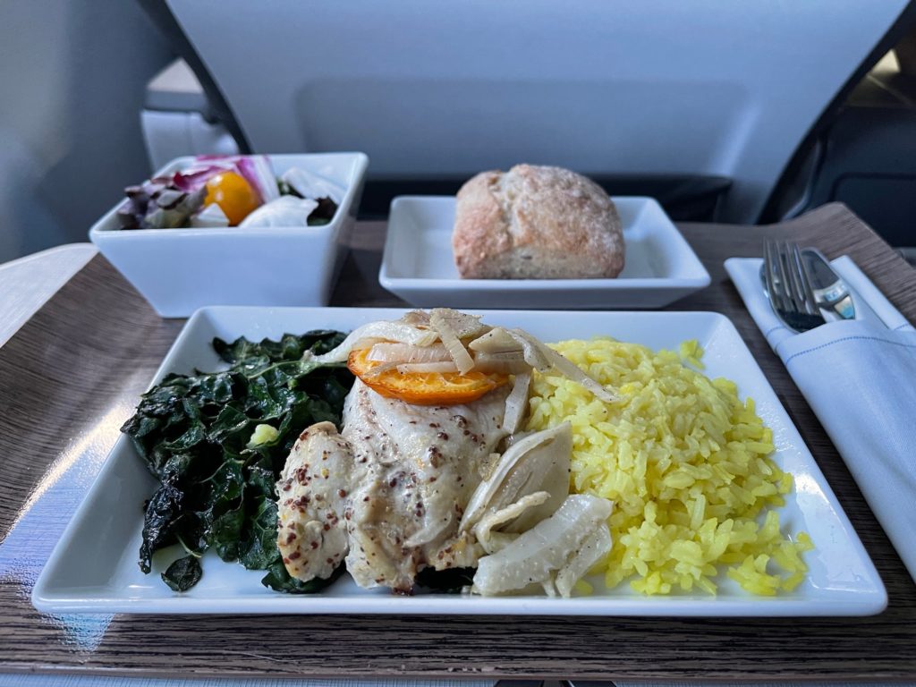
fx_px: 688
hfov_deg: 67.3
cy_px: 344
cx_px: 458
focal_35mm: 26
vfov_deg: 53.1
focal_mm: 5.1
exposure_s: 1/47
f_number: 1.6
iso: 500
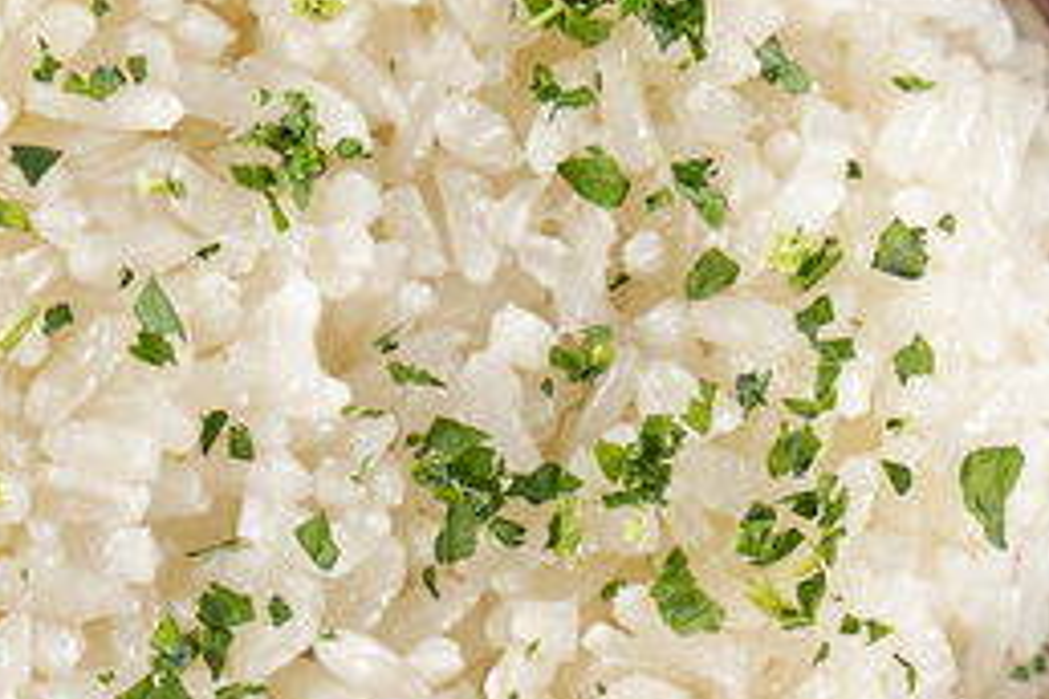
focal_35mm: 340
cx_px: 720
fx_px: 9906
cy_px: 862
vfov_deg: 4.0
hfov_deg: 6.1
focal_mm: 50
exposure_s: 1/400
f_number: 3.2
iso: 1250
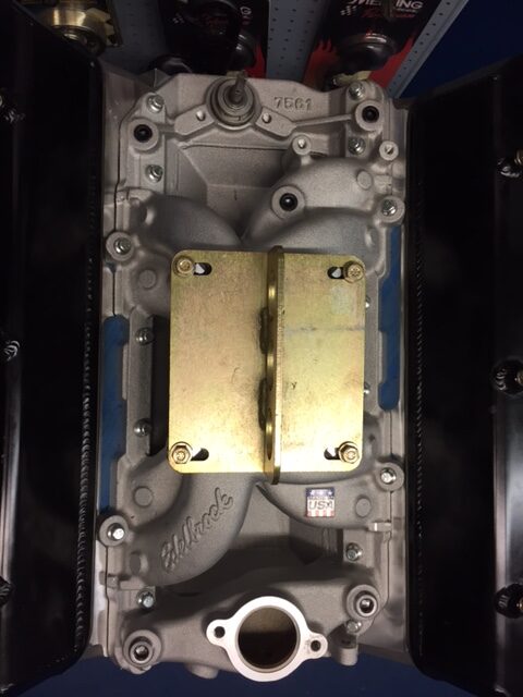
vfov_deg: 61.7
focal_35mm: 29
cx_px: 262
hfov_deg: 48.2
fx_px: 584
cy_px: 348
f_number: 2.2
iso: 32
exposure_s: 1/30
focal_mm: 4.15
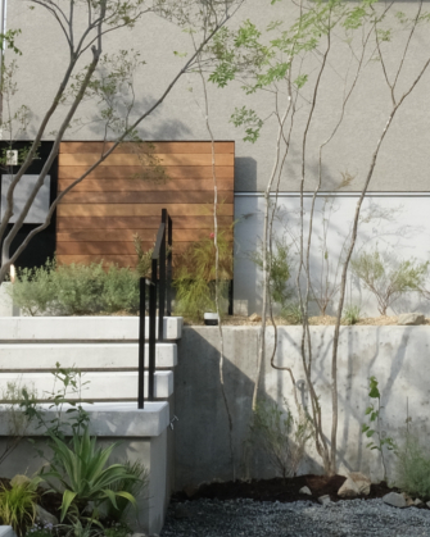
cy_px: -29
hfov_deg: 13.9
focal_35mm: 110
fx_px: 1751
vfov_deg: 17.0
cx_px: 336
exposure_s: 1/120
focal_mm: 21.5
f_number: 18
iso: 640
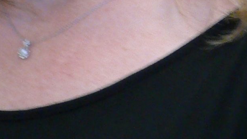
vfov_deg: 2.2
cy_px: -92
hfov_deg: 3.8
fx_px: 3681
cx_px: 94
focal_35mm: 562
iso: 200
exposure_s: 1/25
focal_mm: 23
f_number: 3.6
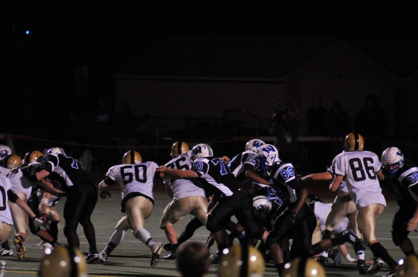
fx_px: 5218
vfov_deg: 3.0
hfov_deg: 4.6
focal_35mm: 450
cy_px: 138
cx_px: 209
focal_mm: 300
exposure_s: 1/250
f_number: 5.6
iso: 2000
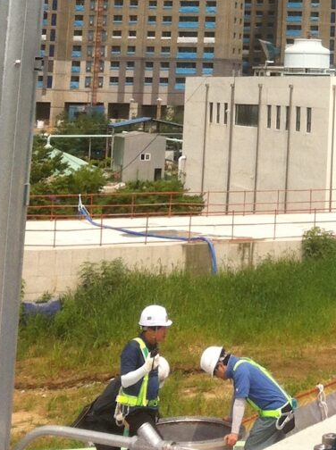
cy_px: -90
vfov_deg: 17.7
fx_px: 1377
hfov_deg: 13.3
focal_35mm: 106
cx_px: 459
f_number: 2.8
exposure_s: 1/2011
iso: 80
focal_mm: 3.85
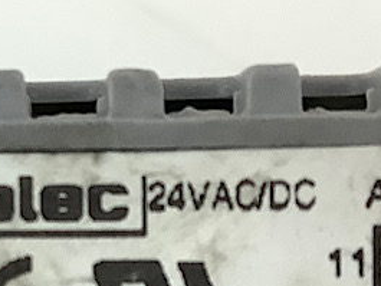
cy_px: 374
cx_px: -41
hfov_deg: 13.9
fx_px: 1531
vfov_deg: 10.4
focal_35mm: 139
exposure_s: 1/50
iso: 80
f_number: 2.4
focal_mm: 3.3
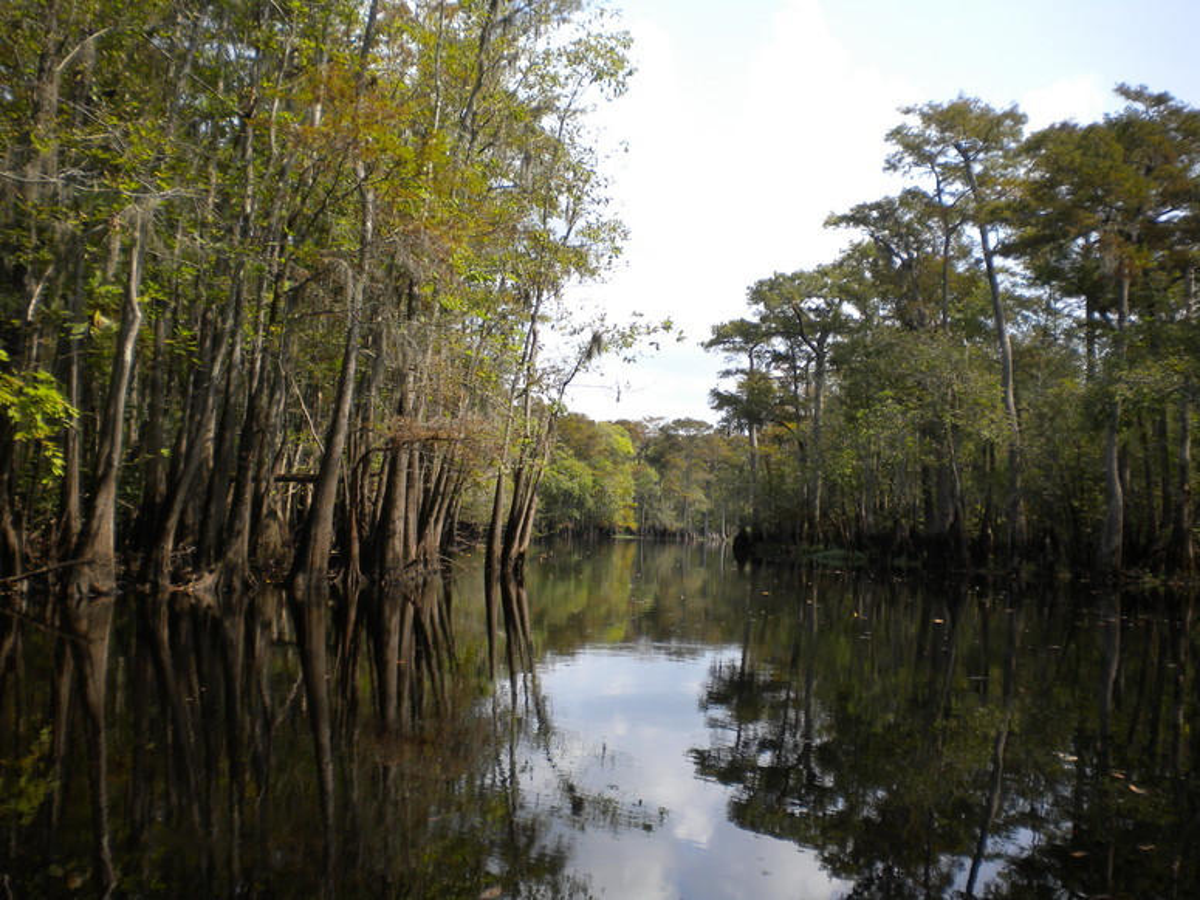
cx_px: 600
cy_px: 450
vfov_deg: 40.7
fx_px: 1213
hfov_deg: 52.6
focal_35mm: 35
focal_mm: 6.3
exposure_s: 1/346
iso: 80
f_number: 4.6
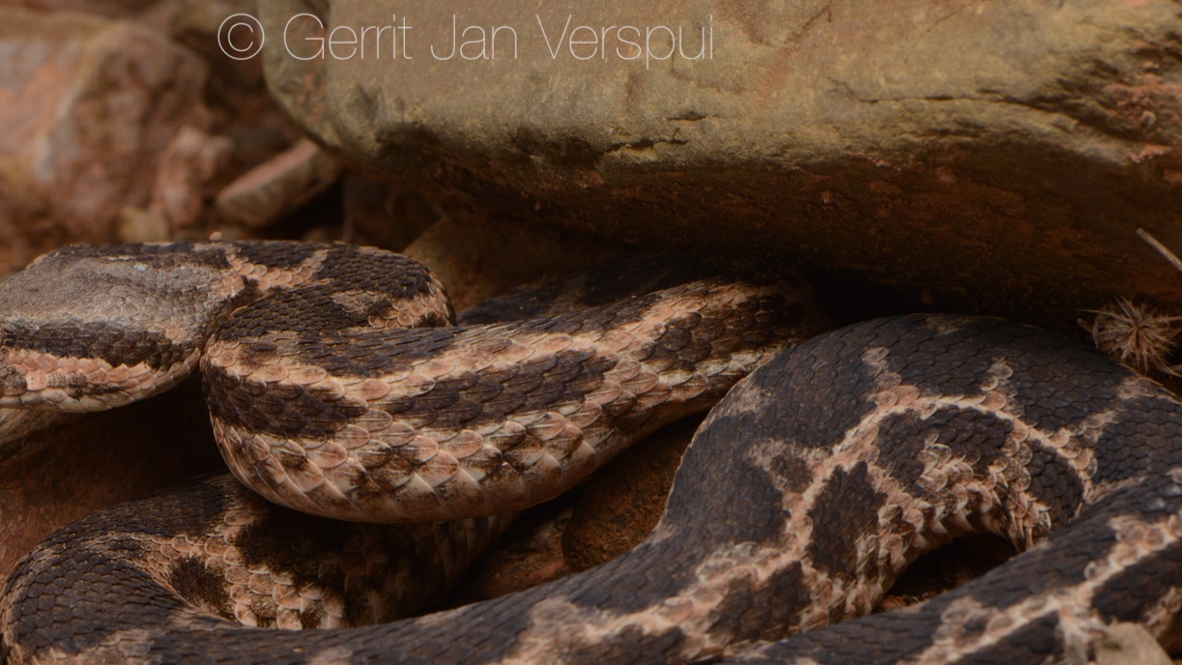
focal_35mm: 144
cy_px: 468
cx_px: 494
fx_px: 4513
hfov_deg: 14.9
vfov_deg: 8.4
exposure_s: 1/320
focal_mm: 105
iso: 1600
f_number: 20
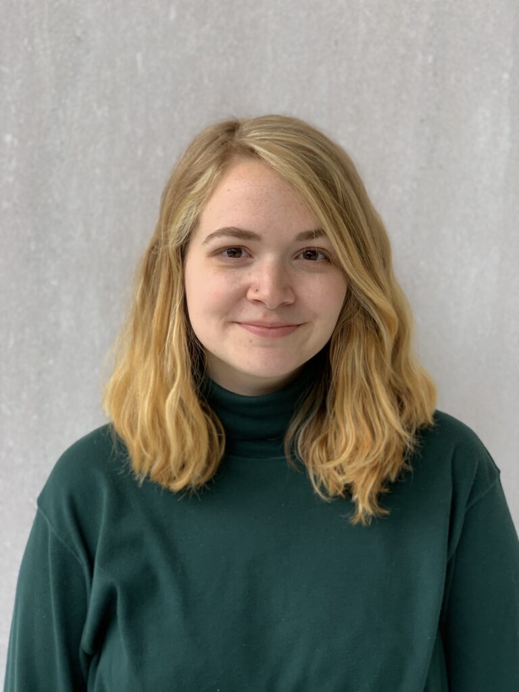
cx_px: 260
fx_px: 1040
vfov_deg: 36.8
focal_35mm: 52
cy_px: 346
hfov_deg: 28.0
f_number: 2.4
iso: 32
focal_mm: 6
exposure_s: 1/122
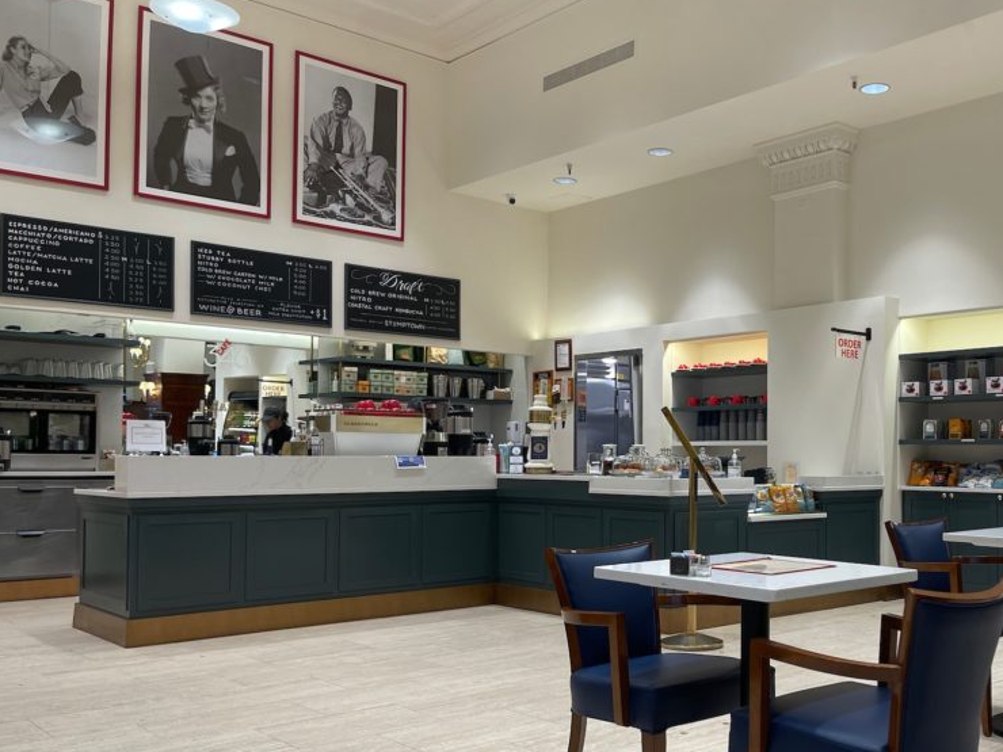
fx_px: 1043
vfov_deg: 39.5
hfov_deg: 50.4
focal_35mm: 36
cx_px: 668
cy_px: 439
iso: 64
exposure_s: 1/60
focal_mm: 5.1
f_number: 1.6
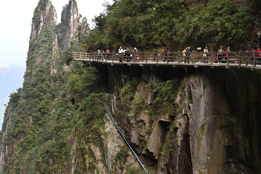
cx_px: 102
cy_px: 60
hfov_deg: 40.1
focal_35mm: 49
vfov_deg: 27.4
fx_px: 355
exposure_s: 1/800
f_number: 7.1
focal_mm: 35
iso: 1000
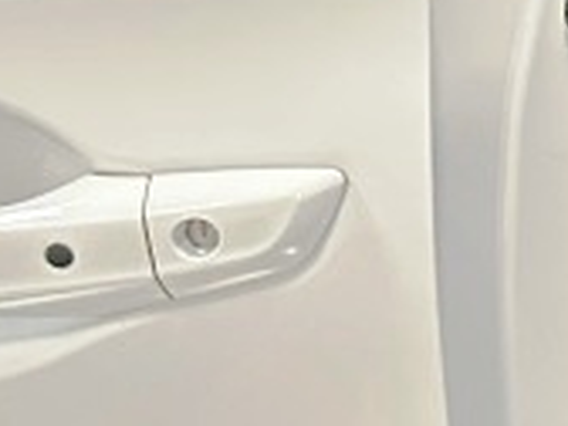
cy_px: -105
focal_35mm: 146
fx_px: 2396
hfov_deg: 10.6
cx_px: 1559
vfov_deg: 10.0
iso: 640
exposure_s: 1/60
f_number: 1.78
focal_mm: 6.86
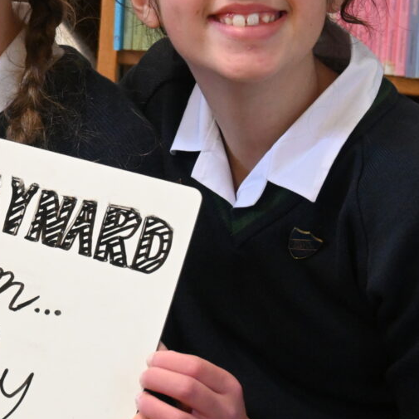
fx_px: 1725
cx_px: 54
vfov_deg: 13.8
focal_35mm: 126
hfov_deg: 13.7
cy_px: 136
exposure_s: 1/125
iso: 3200
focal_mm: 32.5
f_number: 5
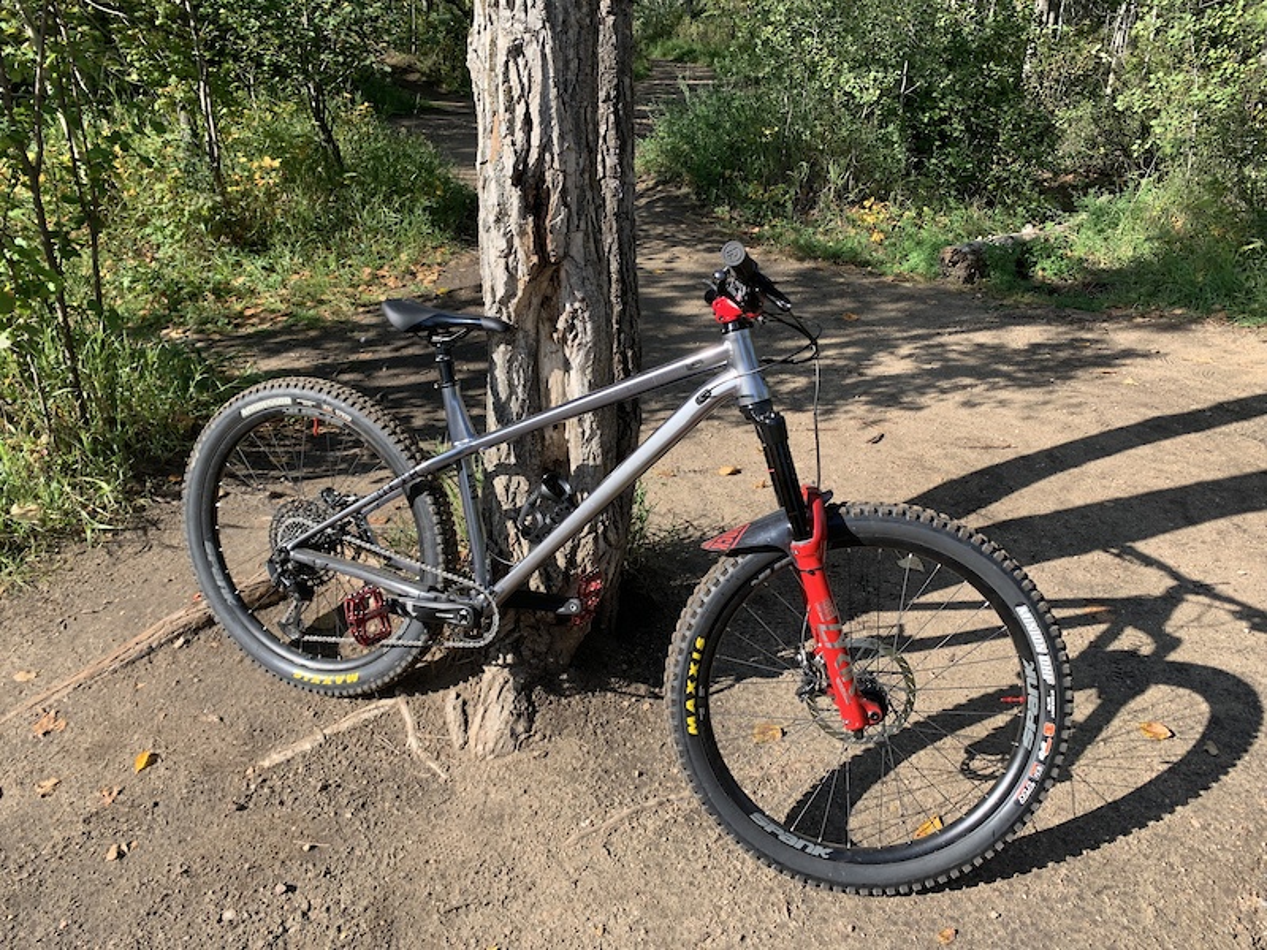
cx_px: 634
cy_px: 475
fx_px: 952
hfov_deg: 67.3
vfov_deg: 53.1
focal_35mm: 26
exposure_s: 1/678
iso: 25
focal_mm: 4.25
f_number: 1.8
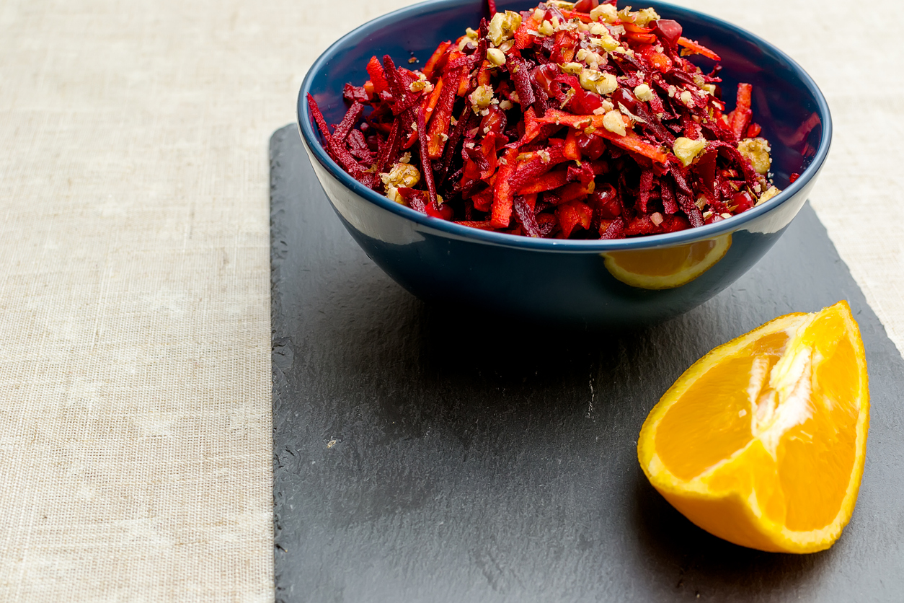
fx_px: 1318
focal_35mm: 52
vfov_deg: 25.8
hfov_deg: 37.9
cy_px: 302
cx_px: 452
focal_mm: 35
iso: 200
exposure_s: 1/100
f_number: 6.3
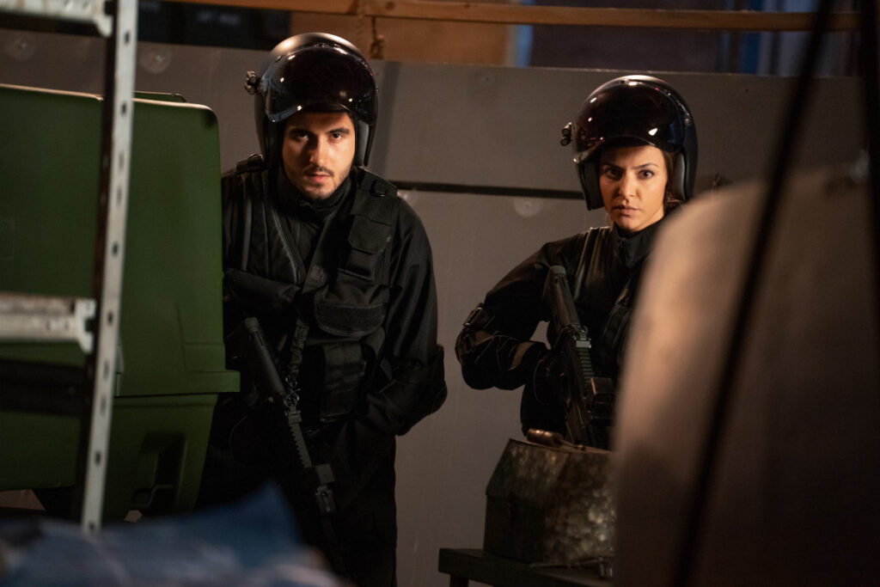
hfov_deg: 11.4
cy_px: 294
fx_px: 4400
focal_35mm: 180
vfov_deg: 7.6
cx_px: 440
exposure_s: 1/200
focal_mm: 180
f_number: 2.8
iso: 10000
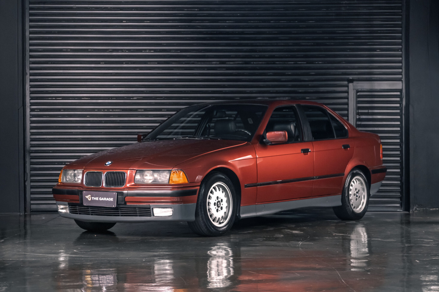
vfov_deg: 18.2
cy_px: 146
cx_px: 220
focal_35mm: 75
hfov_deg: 27.0
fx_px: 914
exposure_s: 1/15
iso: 2000
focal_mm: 50
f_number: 4.5
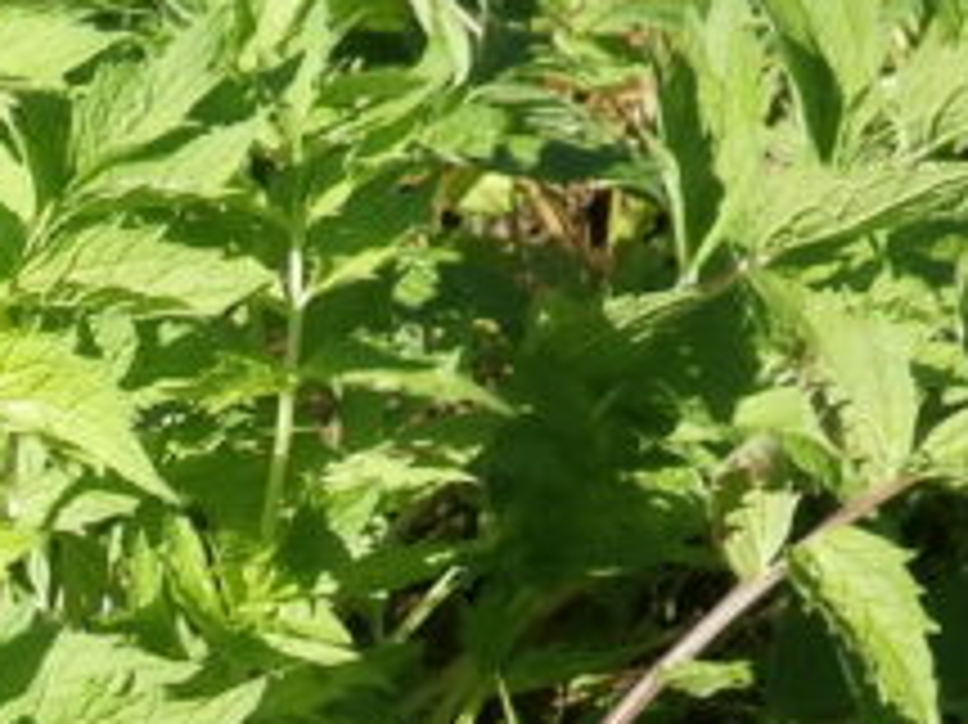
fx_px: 3466
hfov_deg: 14.8
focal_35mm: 124
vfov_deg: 11.6
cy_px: 931
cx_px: -495
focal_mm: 4.7
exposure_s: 1/800
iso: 100
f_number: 2.8
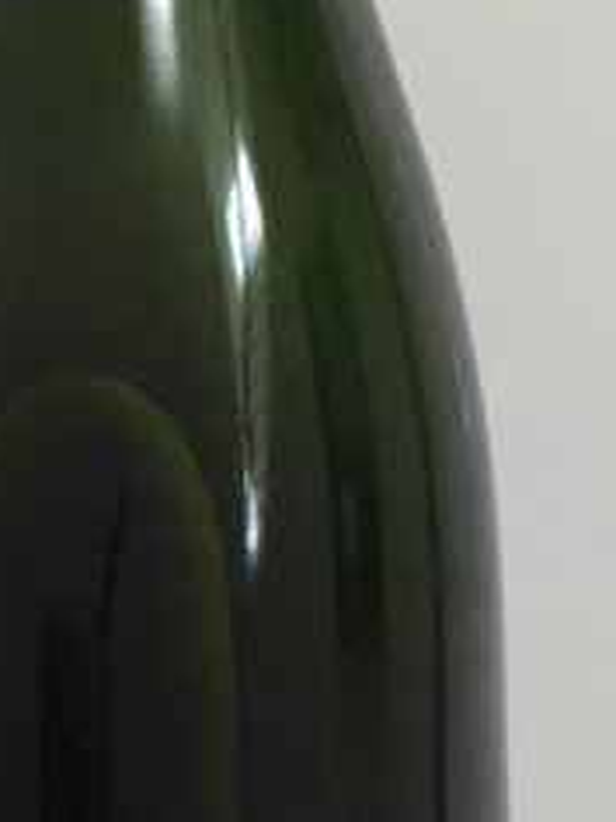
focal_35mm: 126
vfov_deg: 15.6
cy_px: 247
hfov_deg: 11.6
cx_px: -21
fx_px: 2990
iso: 50
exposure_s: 1/30
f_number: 2.2
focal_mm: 4.15
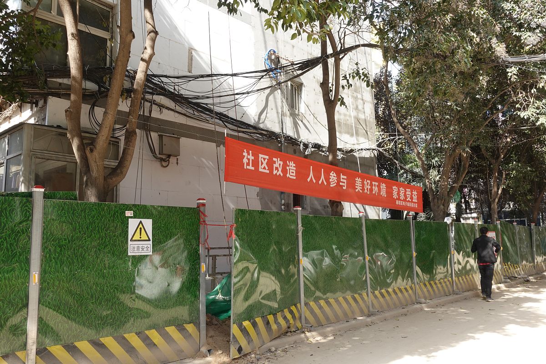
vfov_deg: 42.3
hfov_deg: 60.3
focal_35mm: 31
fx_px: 470
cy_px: 182
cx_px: 273
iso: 200
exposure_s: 1/80
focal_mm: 11.33
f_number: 7.1
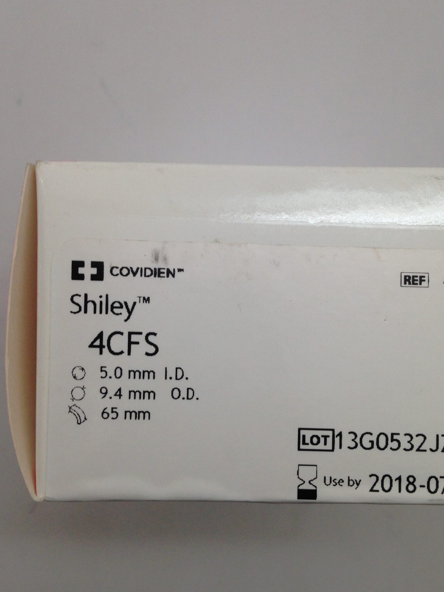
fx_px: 718
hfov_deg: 34.3
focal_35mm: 42
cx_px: 266
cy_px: 282
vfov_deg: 44.8
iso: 50
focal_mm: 4.12
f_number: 2.4
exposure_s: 1/120
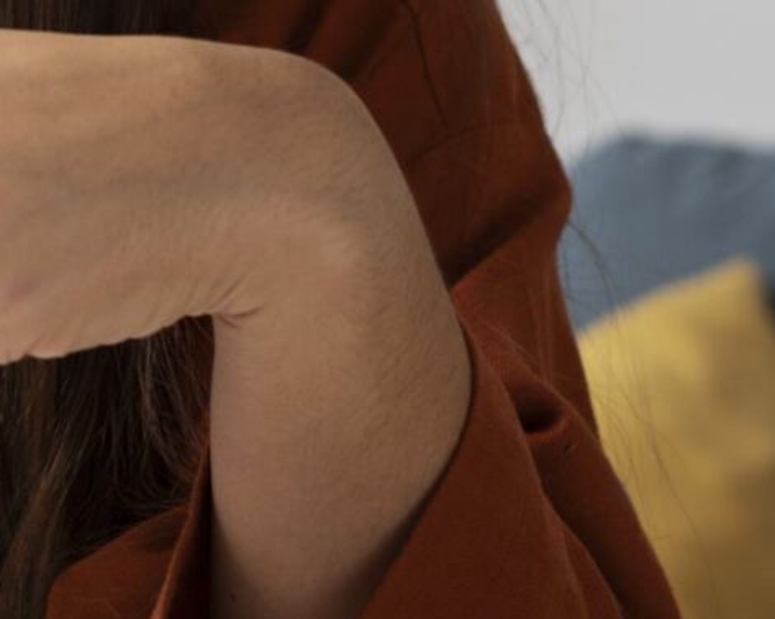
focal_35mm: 254
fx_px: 5824
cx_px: -444
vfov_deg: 6.1
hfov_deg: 7.5
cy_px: 111
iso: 400
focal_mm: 50
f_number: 3.2
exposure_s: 1/160
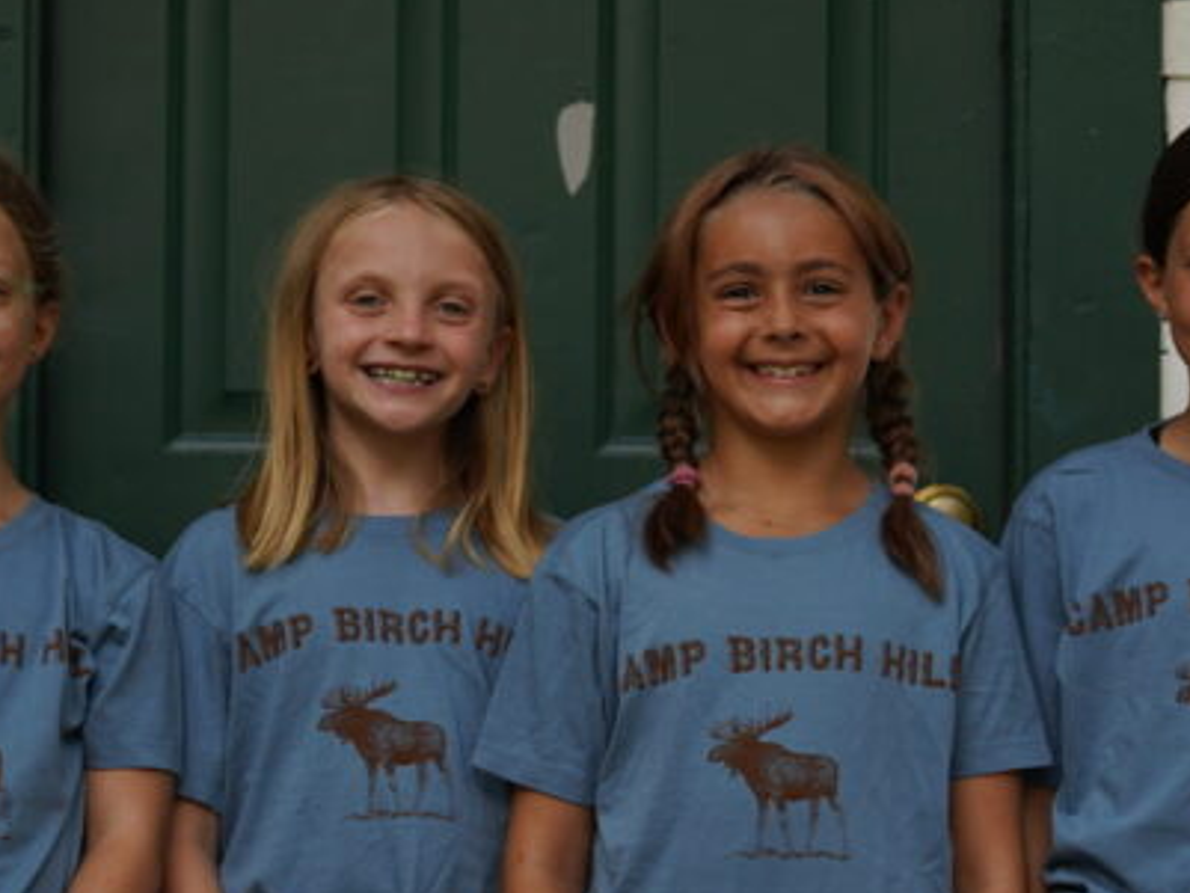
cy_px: 761
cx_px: 582
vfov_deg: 8.6
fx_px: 5915
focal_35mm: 172
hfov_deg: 11.5
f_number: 3.2
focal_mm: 70
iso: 100
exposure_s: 1/400
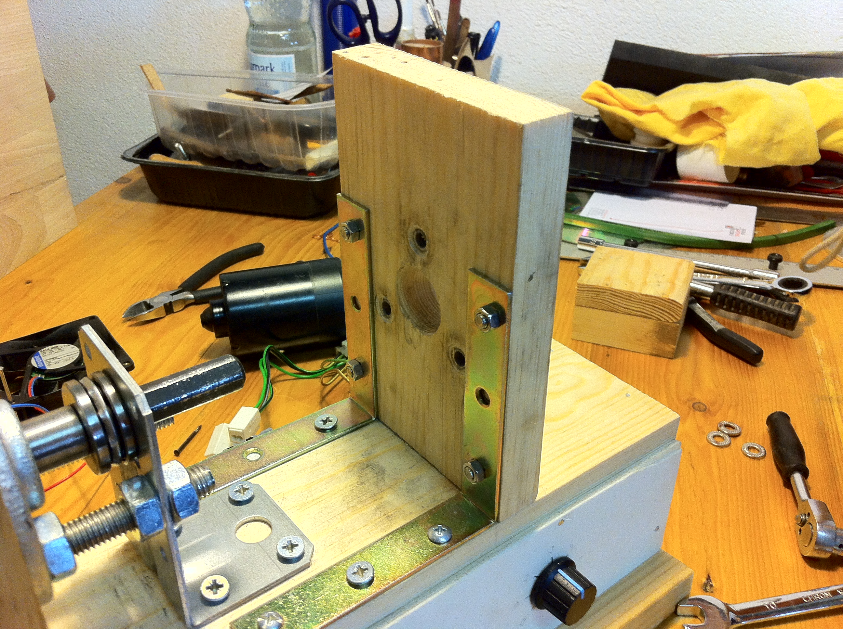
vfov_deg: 40.6
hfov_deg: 52.7
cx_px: 422
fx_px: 851
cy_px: 314
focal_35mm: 35
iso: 125
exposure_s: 1/17
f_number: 2.8
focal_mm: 3.85
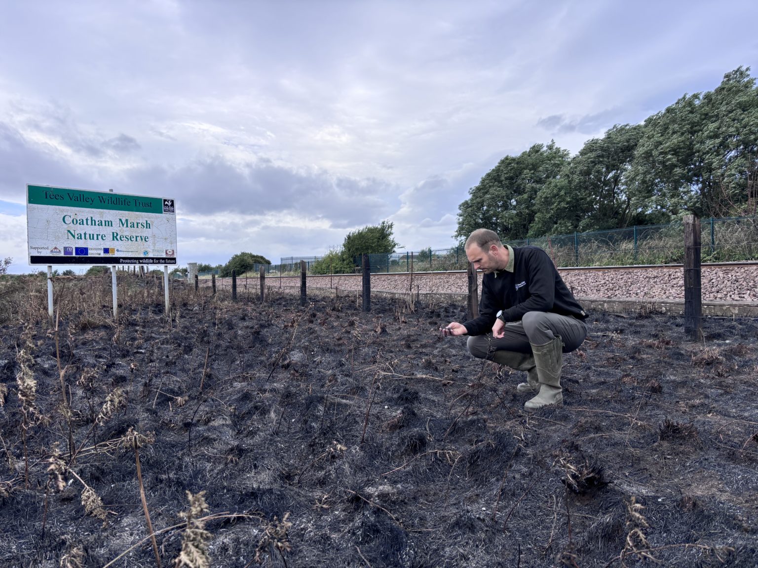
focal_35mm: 26
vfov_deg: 53.1
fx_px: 569
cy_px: 284
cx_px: 379
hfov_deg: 67.3
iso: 50
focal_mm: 5.96
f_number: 1.6
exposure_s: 1/3205
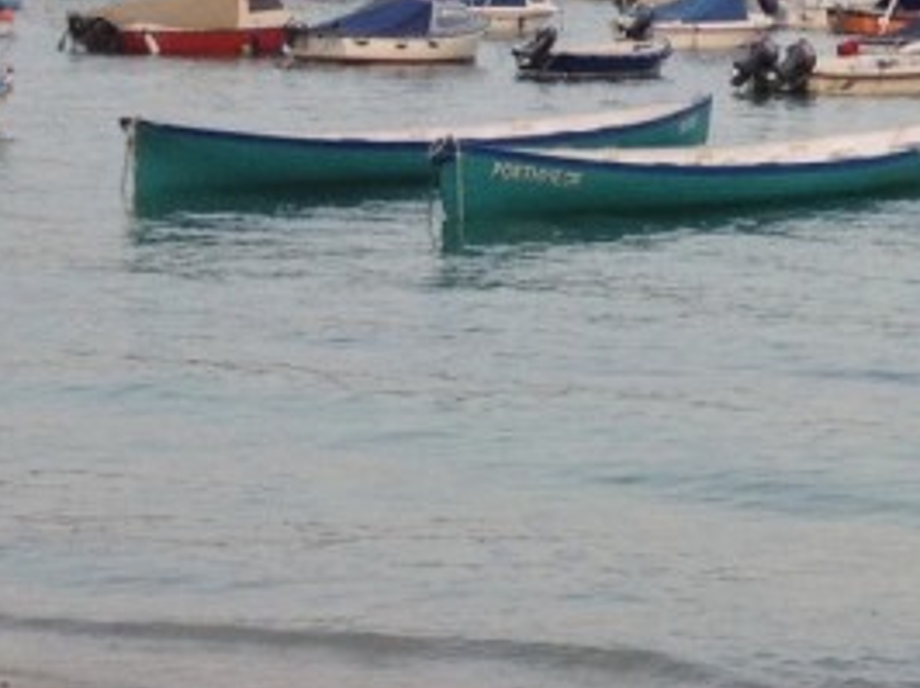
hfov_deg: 11.1
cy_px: 422
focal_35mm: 158
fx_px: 4195
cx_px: 1978
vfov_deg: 9.4
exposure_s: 1/167
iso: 50
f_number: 2.4
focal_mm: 4.28
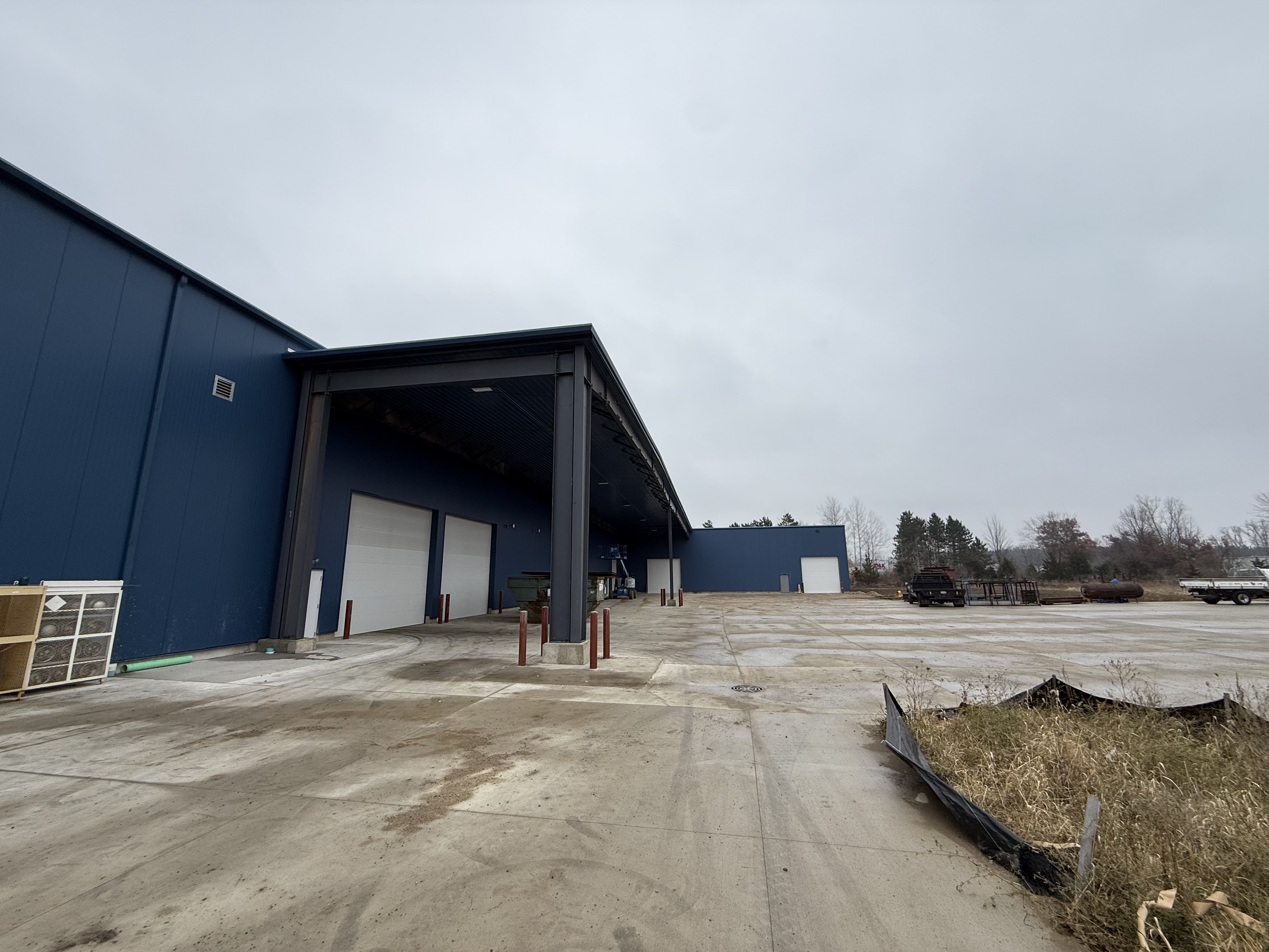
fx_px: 513
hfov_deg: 102.1
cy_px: 476
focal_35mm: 14
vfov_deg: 85.7
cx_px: 634
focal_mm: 2.22
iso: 50
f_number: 2.2
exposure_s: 1/303
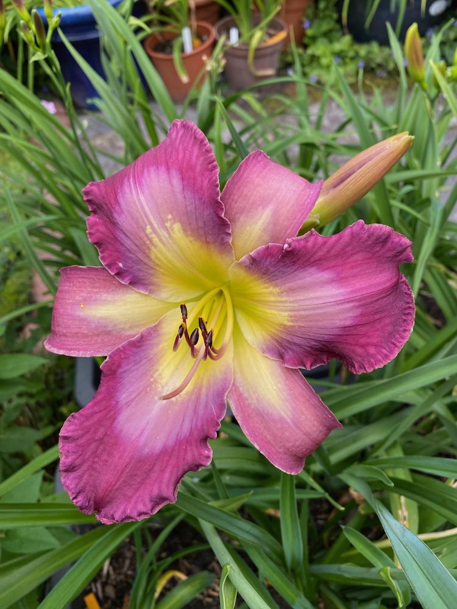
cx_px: 228
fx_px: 458
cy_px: 304
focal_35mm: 26
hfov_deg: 53.1
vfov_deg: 67.3
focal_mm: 4.25
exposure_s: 1/191
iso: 32
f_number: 1.8
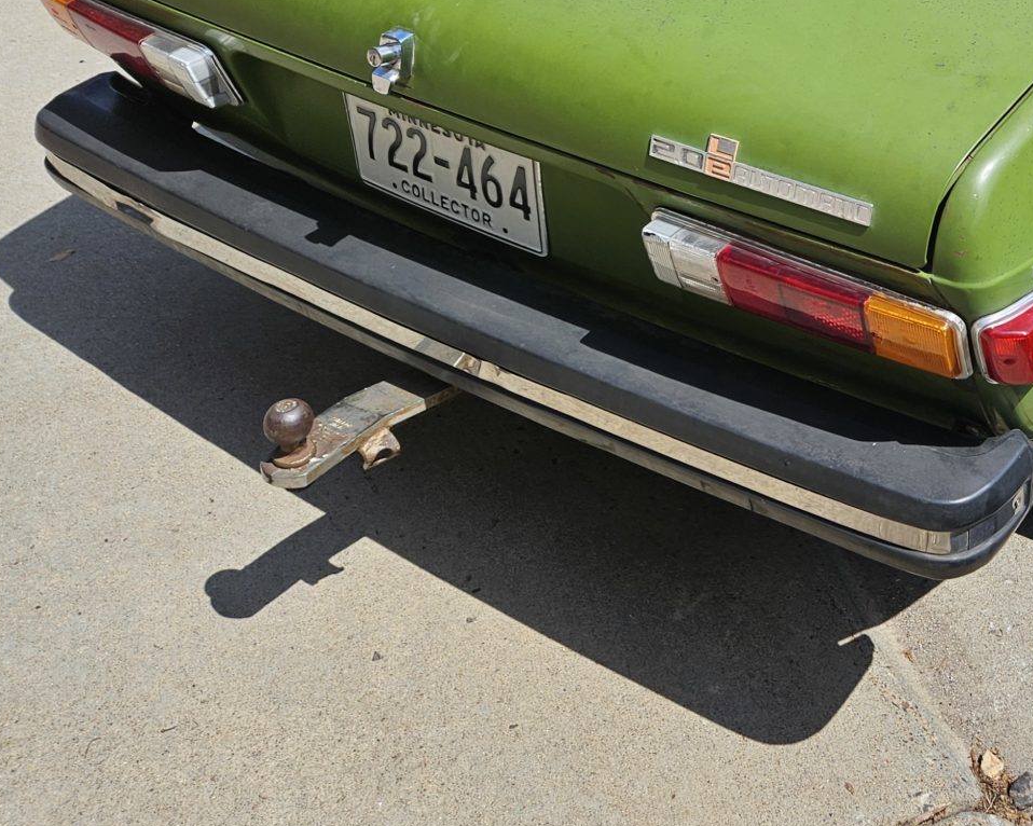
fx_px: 1467
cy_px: 11
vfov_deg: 29.5
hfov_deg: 36.1
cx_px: 959
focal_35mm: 48
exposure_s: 1/1957
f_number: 1.8
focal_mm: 5.4
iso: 25
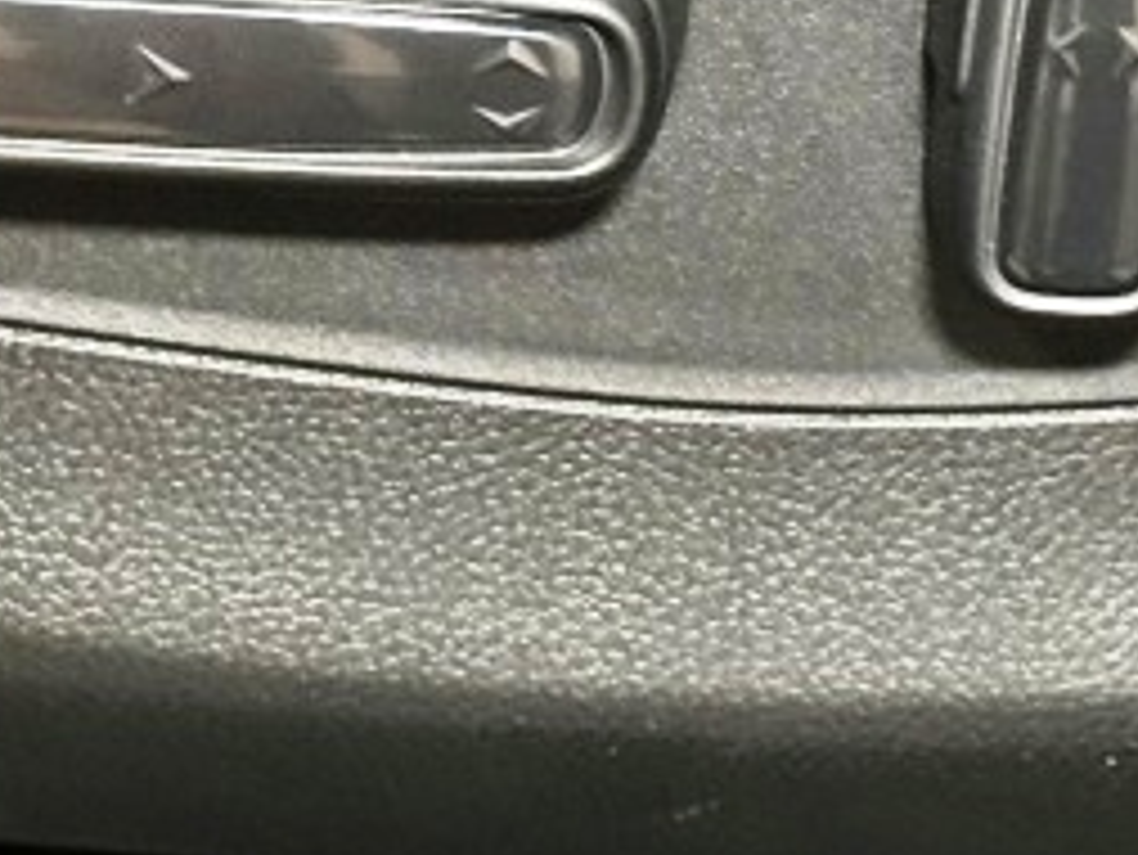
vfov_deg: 7.6
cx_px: 580
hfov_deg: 10.2
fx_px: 6381
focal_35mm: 194
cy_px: 166
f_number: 1.78
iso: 640
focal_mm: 6.86
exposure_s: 1/30
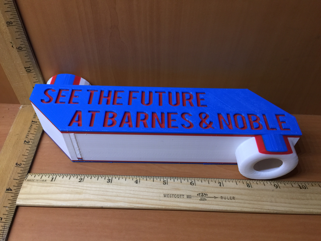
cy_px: 120
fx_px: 269
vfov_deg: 48.2
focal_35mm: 29
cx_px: 160
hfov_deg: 61.7
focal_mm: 4.15
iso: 50
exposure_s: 1/15
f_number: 2.2
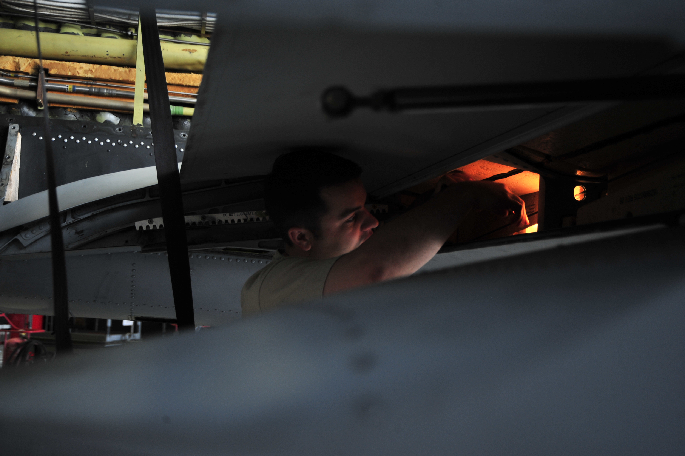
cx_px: 342
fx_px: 799
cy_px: 228
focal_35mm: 42
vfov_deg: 31.9
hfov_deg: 46.4
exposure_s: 1/50
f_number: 4.5
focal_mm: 42
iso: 500
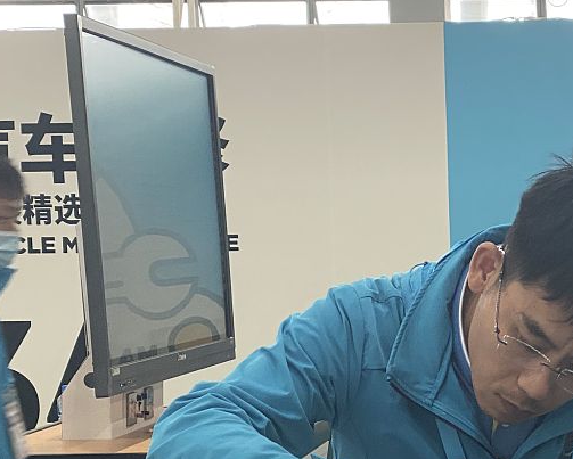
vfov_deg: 12.7
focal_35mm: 121
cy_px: 419
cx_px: 563
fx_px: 2053
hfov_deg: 15.6
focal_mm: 6
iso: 160
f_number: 2
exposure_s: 1/100
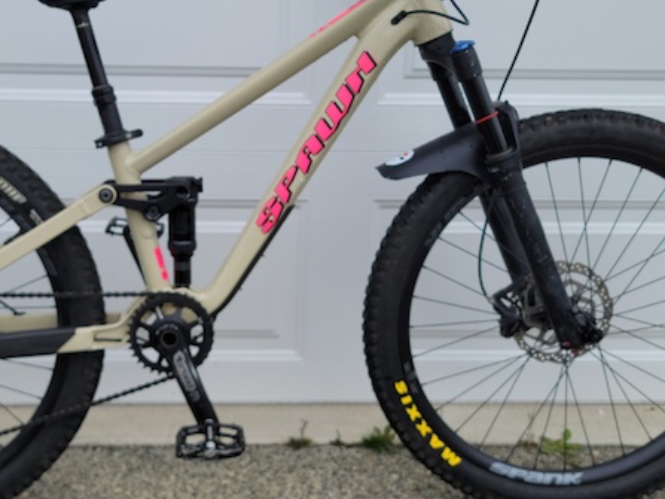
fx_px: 826
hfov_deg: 43.3
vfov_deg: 33.6
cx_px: 229
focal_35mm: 43
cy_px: 231
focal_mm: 6.7
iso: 16
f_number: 1.8
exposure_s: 1/273
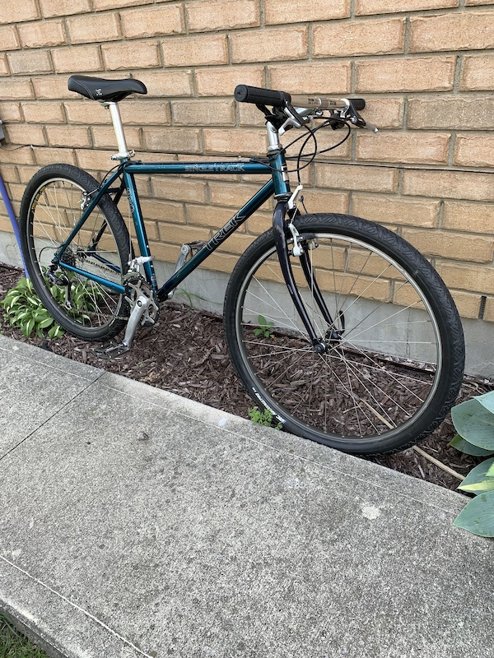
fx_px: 495
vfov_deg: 67.3
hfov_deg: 53.1
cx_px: 247
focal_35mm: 26
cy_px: 329
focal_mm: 4.25
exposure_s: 1/122
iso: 25
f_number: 1.8
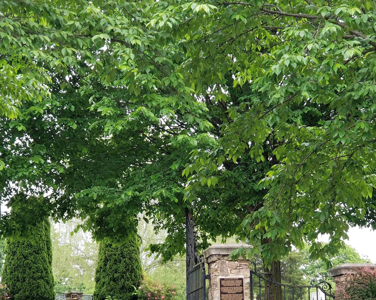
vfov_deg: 19.3
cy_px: 215
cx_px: 181
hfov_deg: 24.1
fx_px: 879
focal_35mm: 79
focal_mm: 6
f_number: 2.4
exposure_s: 1/51
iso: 25
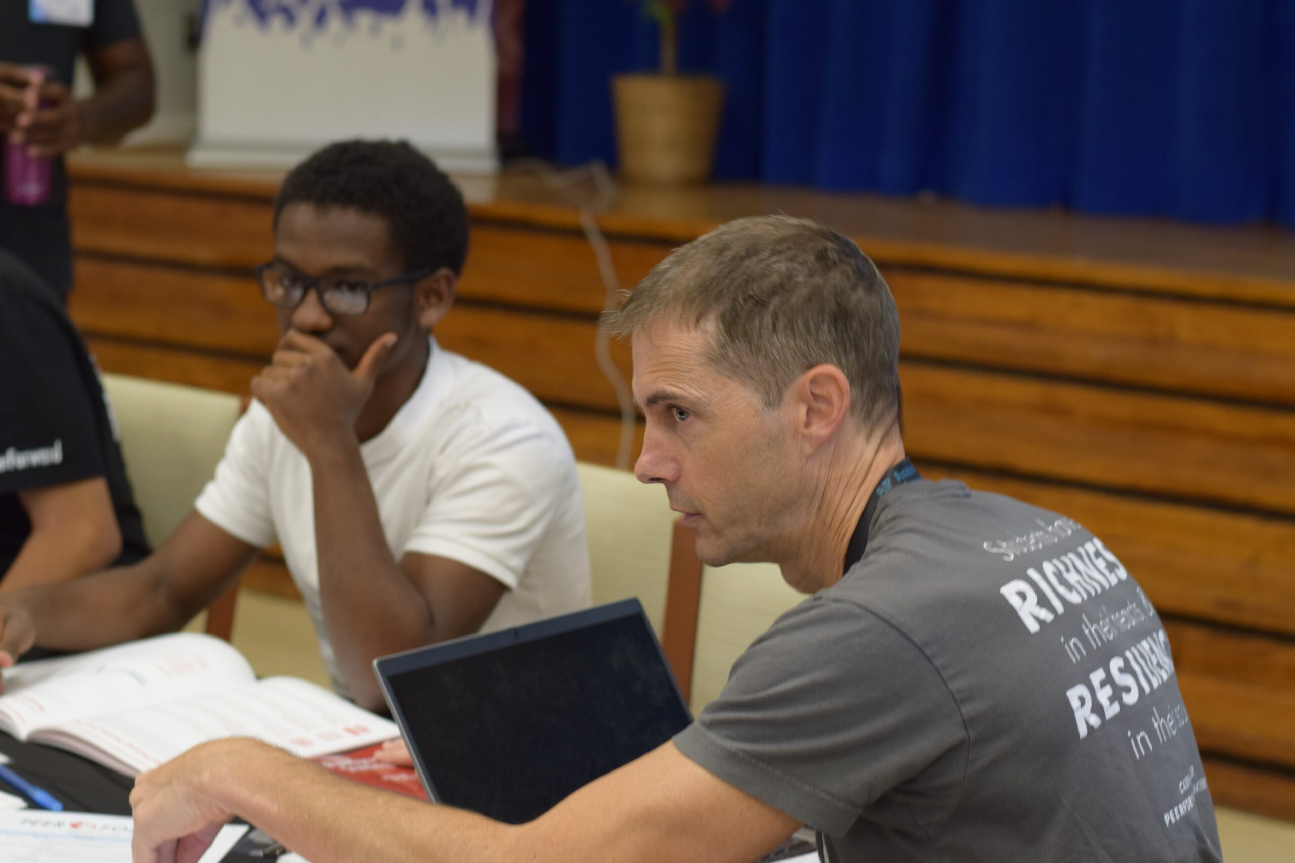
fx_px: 2698
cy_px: 432
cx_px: 648
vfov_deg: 18.2
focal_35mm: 75
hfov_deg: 27.0
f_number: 3.2
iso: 800
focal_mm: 50
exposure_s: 1/60
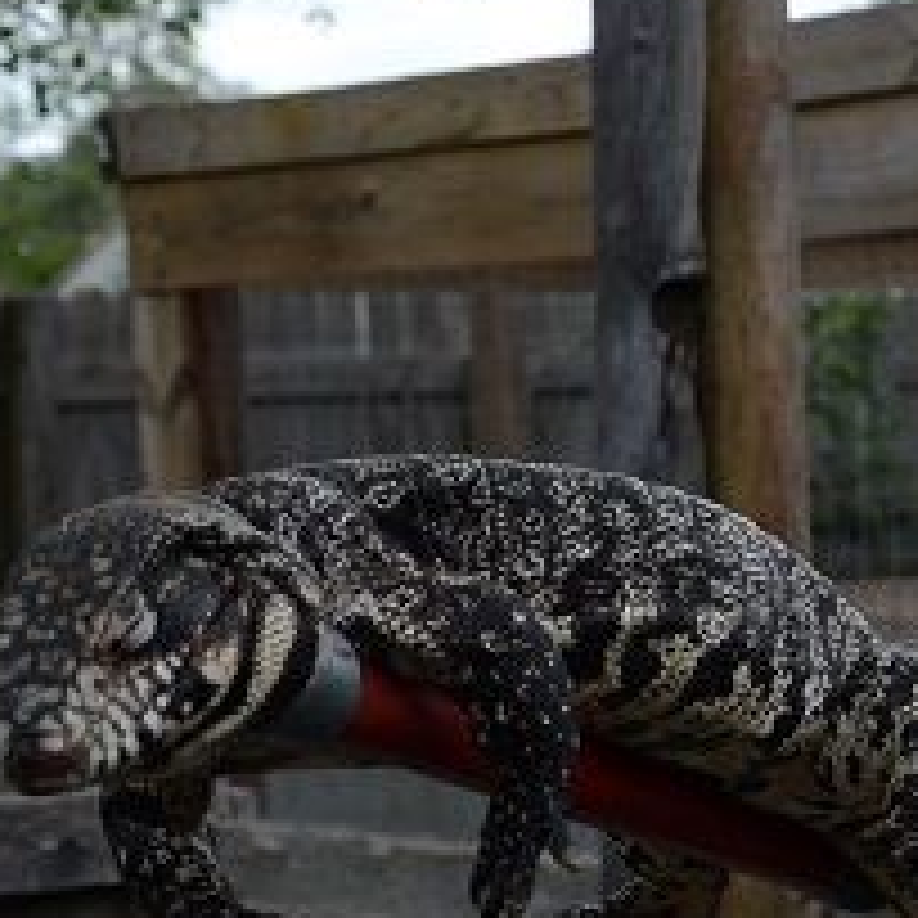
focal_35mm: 131
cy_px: 758
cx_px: 1166
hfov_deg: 12.9
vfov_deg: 13.2
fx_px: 3930
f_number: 4.2
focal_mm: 30
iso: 250
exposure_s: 1/1000
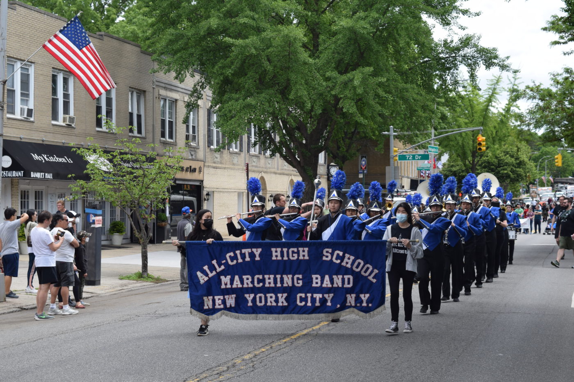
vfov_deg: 21.6
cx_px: 287
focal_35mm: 63
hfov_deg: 31.9
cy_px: 191
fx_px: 1004
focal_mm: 42
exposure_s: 1/250
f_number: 8
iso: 200
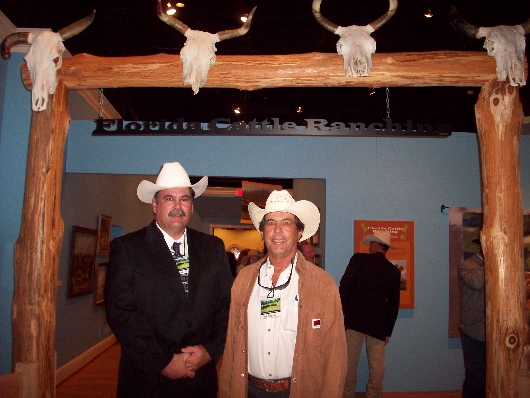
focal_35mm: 37
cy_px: 199
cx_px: 265
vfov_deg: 38.7
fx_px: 567
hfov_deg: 50.1
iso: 200
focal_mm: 6.2
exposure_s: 1/45
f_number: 2.8
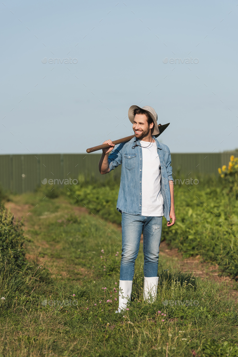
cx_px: 119
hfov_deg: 8.1
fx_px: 1684
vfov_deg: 12.1
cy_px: 178
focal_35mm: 170
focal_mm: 170
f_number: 6.3
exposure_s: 1/640
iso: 100
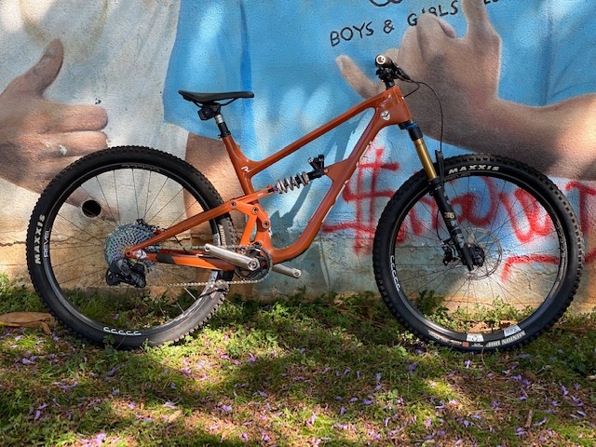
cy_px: 224
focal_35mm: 52
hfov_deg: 36.8
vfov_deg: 28.0
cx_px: 298
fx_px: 895
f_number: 2
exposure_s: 1/122
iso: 25
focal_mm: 6
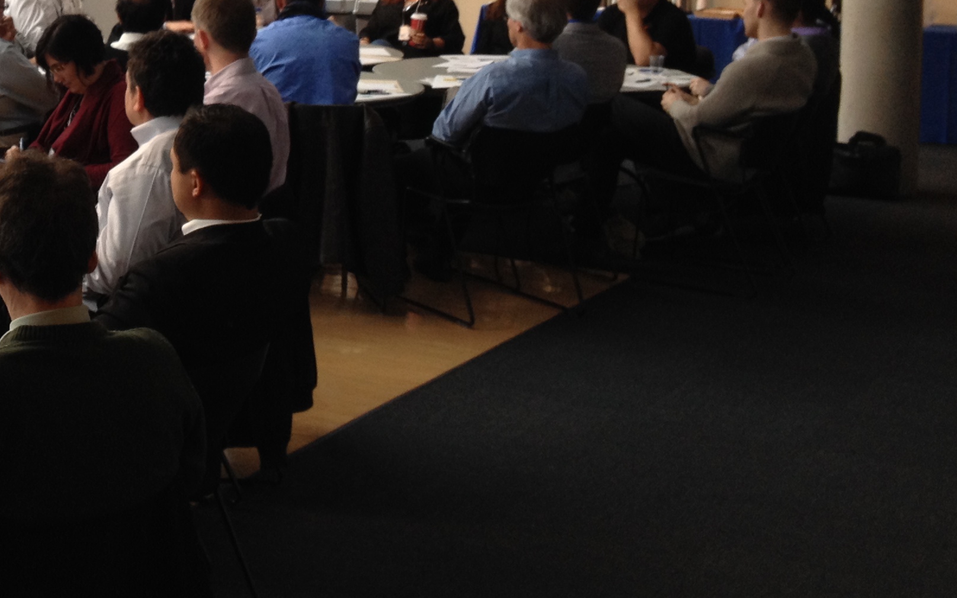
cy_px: -39
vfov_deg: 16.9
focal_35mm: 75
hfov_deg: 26.4
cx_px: 52
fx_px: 1956
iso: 50
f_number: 2.4
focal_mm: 4.28
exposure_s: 1/30
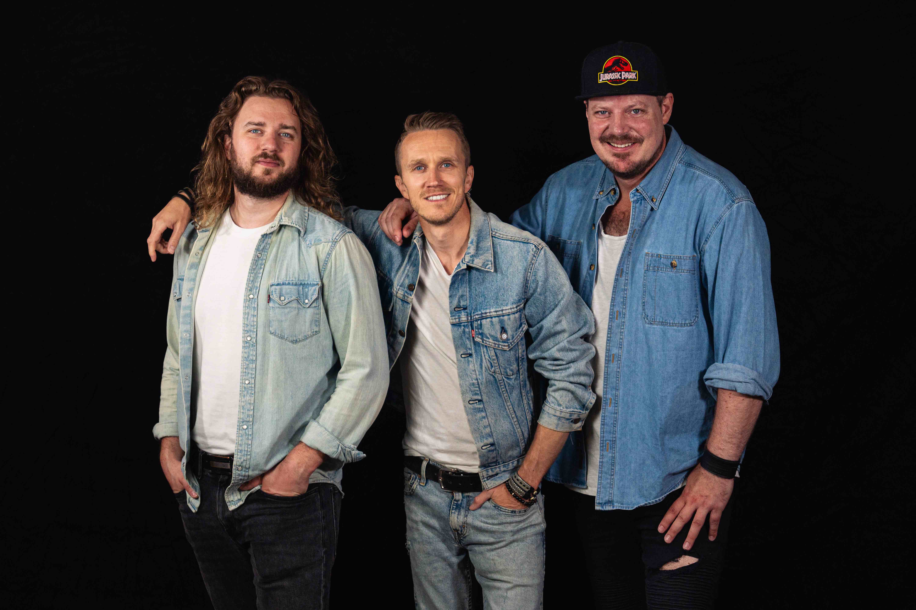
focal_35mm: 75
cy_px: 305
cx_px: 458
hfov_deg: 27.0
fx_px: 1908
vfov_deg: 18.2
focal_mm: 50
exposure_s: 1/250
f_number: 3.5
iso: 500
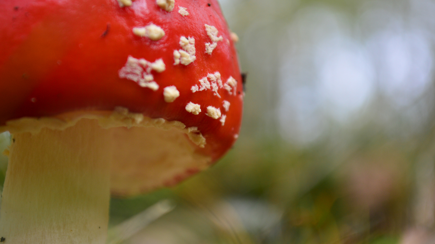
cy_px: 136
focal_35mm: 98
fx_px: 1126
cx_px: 201
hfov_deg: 21.9
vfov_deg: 12.4
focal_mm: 55
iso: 200
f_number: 5.6
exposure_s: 1/60
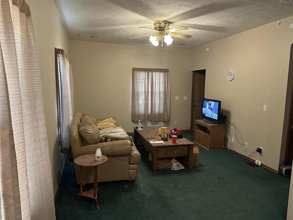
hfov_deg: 71.6
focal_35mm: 24
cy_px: 110
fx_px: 203
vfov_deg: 56.8
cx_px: 146
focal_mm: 6.86
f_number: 1.78
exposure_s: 1/40
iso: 640
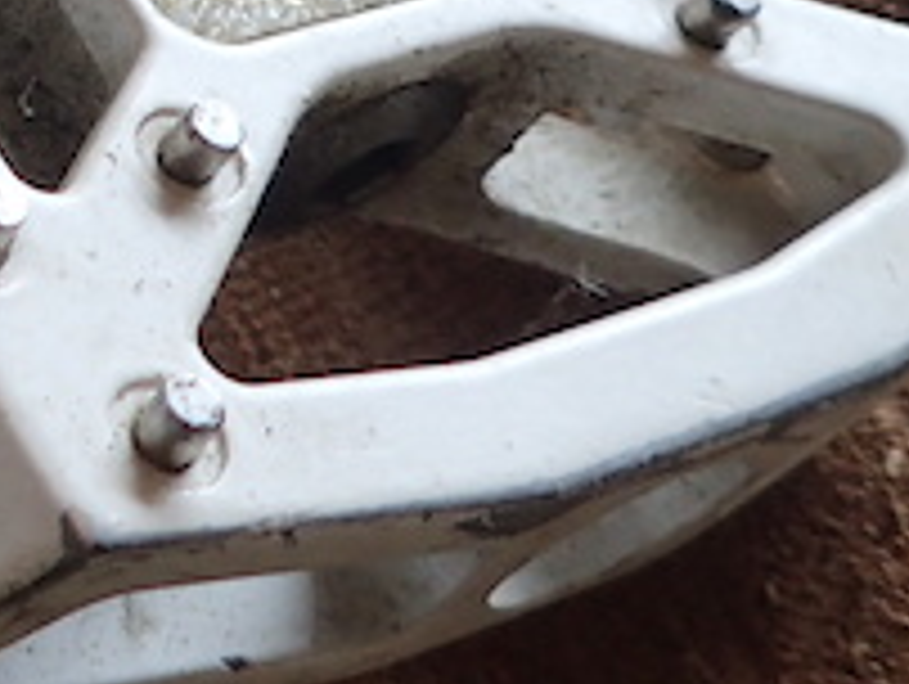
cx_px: -603
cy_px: -126
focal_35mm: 99
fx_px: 2603
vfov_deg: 14.5
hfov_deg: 17.1
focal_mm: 4.5
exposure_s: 1/60
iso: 200
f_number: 2
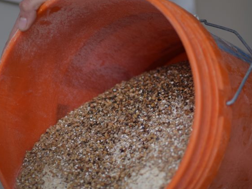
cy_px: 82
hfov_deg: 21.3
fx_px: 669
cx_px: 128
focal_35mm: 92
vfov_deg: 16.1
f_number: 2
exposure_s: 1/250
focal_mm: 35
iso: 200
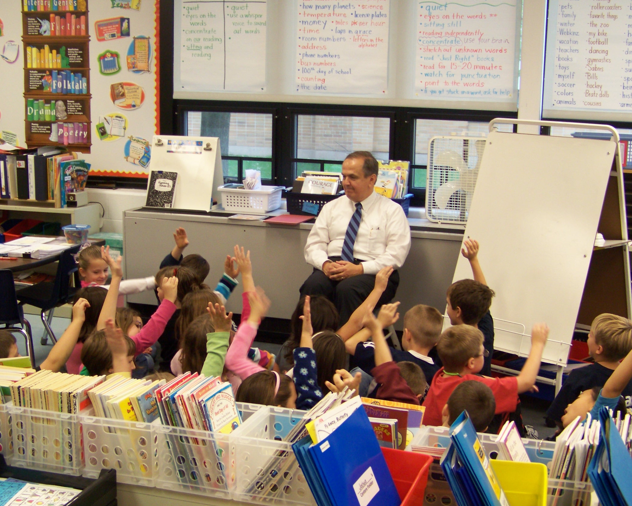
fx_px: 973
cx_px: 330
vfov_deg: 29.1
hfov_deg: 36.0
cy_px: 276
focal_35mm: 52
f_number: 2.8
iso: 143
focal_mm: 6.75
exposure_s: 1/30
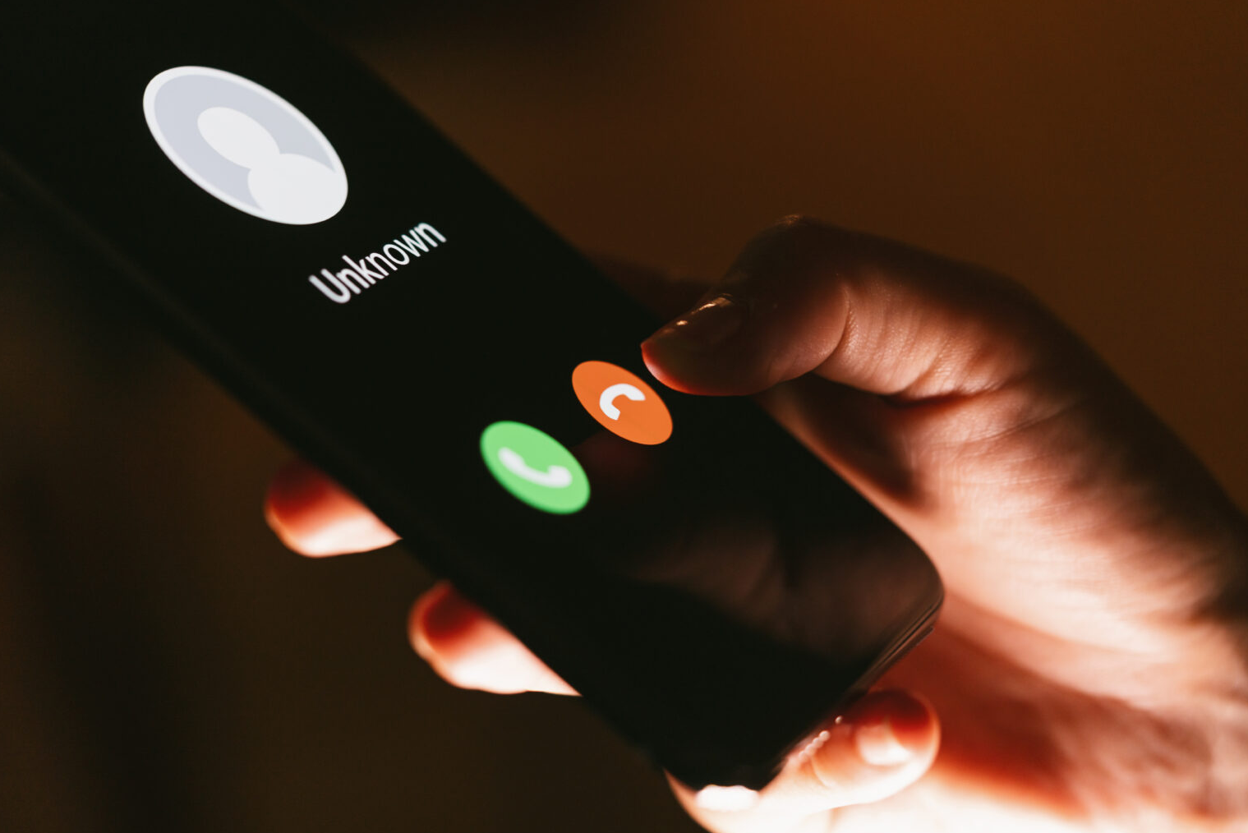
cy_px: 419
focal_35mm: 91
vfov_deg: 15.0
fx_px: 3156
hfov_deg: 22.4
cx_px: 621
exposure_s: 1/80
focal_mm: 90
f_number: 2.8
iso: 500
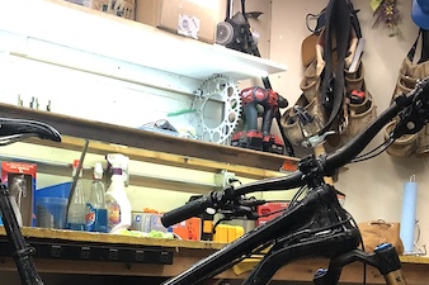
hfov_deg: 28.9
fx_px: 822
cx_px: 121
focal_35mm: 69
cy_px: 365
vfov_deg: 18.4
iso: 100
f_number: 1.8
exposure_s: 1/15
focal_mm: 3.99
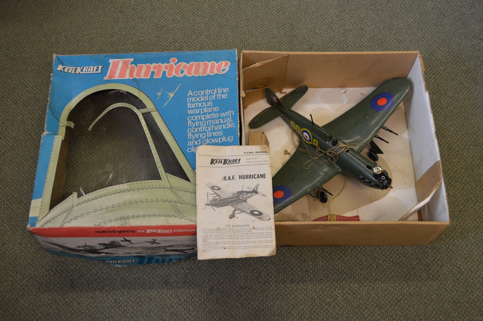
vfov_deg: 31.8
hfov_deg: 46.4
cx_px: 242
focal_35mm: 42
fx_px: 563
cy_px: 160
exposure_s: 1/30
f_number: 4.5
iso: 400
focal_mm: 28
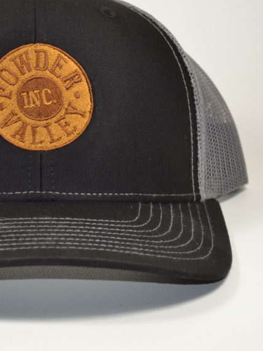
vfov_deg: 14.5
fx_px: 1377
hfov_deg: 10.9
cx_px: 43
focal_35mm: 136
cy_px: 141
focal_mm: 52
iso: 400
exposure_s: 1/100
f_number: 5.6
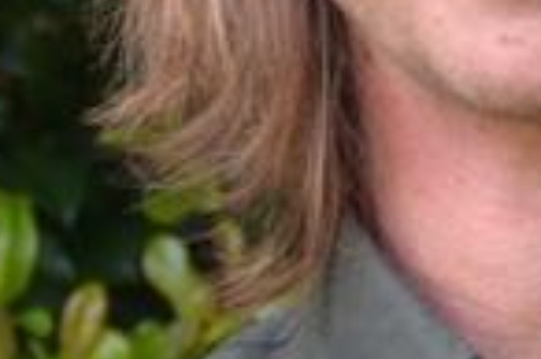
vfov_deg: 1.8
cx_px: 589
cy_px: -78
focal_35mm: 756
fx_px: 11354
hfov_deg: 2.7
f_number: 7.1
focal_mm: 105
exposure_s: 1/80
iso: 200
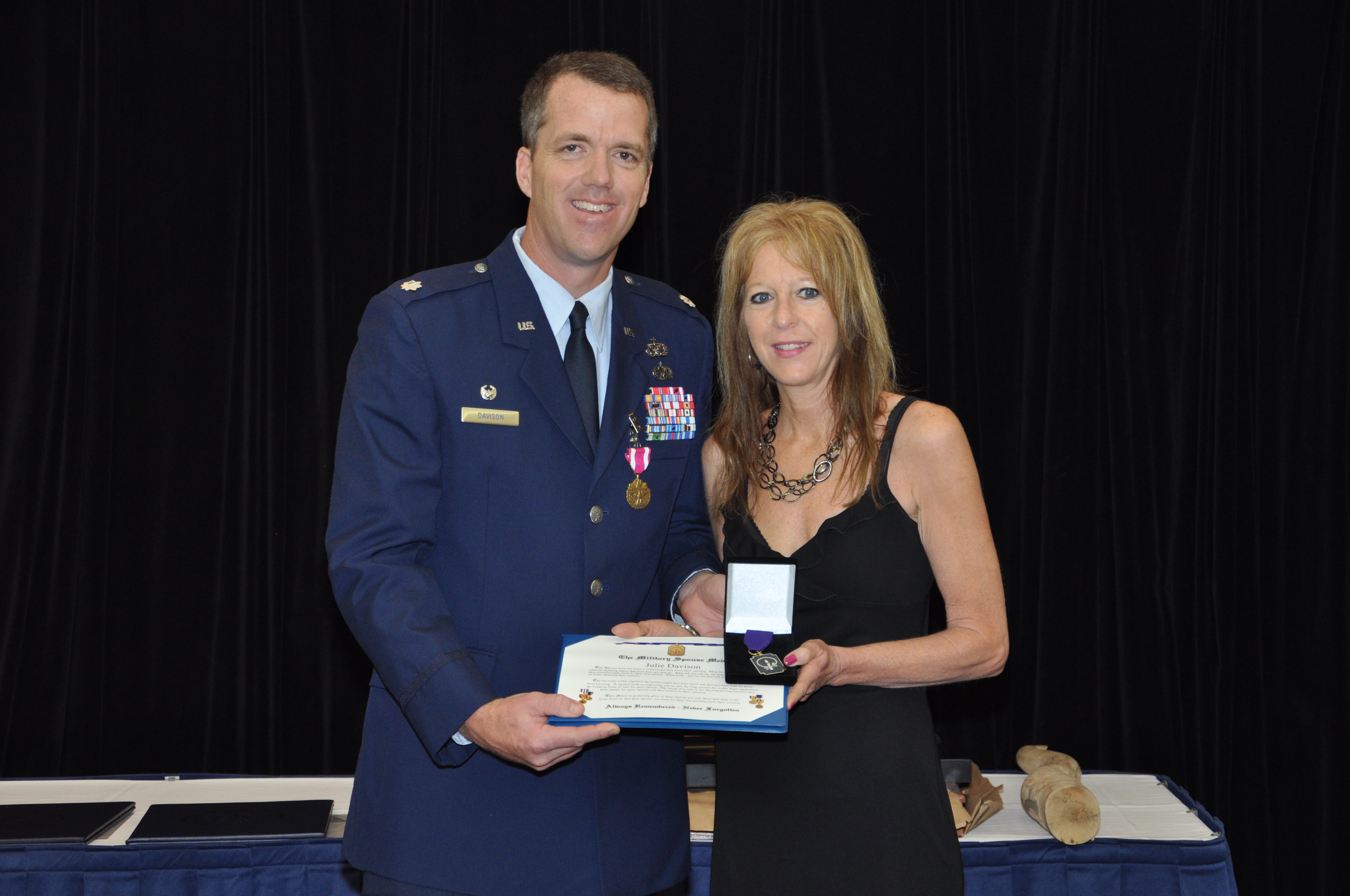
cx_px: 675
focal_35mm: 87
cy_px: 448
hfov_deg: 23.4
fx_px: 3259
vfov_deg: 15.7
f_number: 5
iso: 500
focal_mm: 58
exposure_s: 1/60
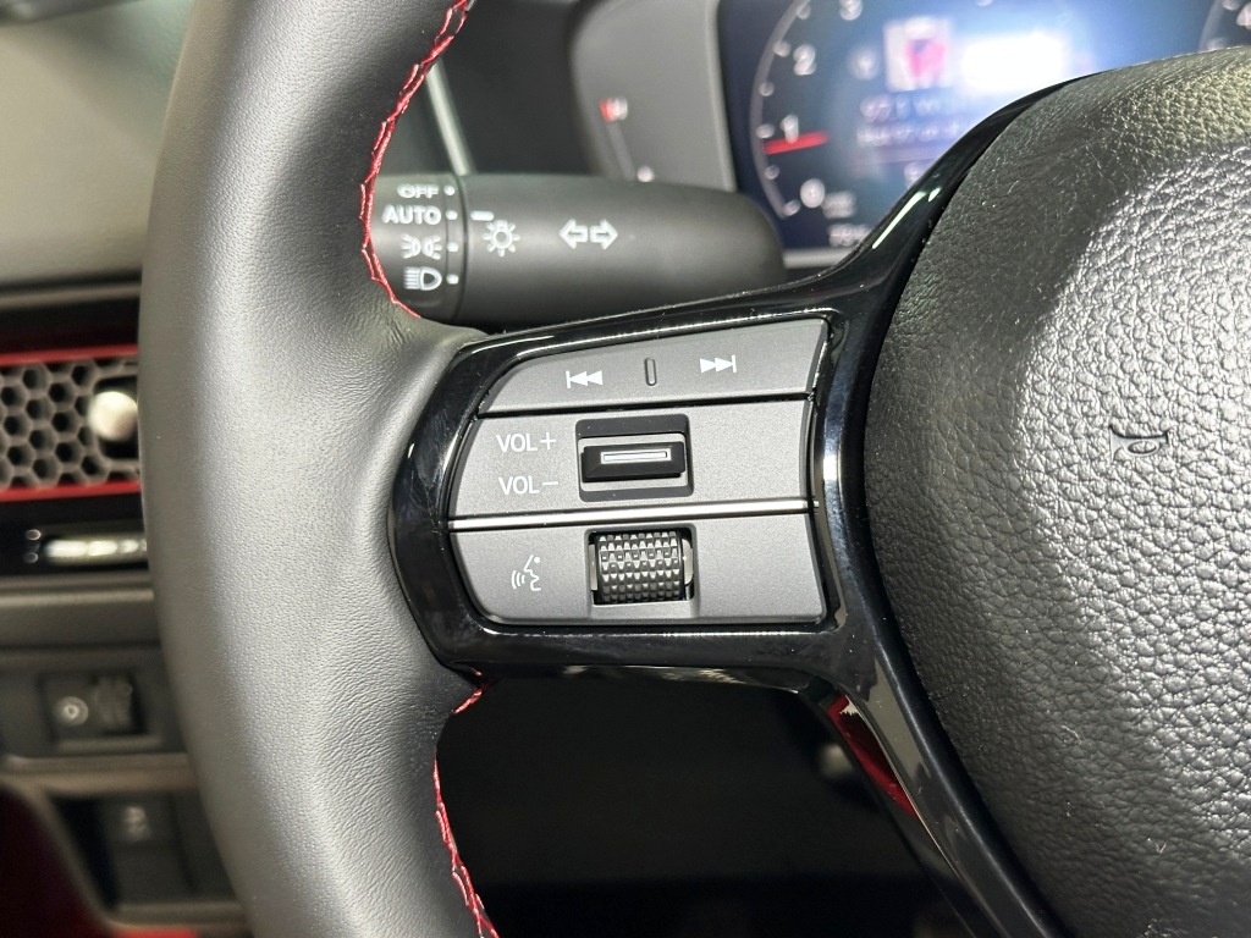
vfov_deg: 30.3
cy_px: 469
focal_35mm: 48
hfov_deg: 39.7
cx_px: 626
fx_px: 1735
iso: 400
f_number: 1.78
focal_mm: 6.86
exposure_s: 1/40
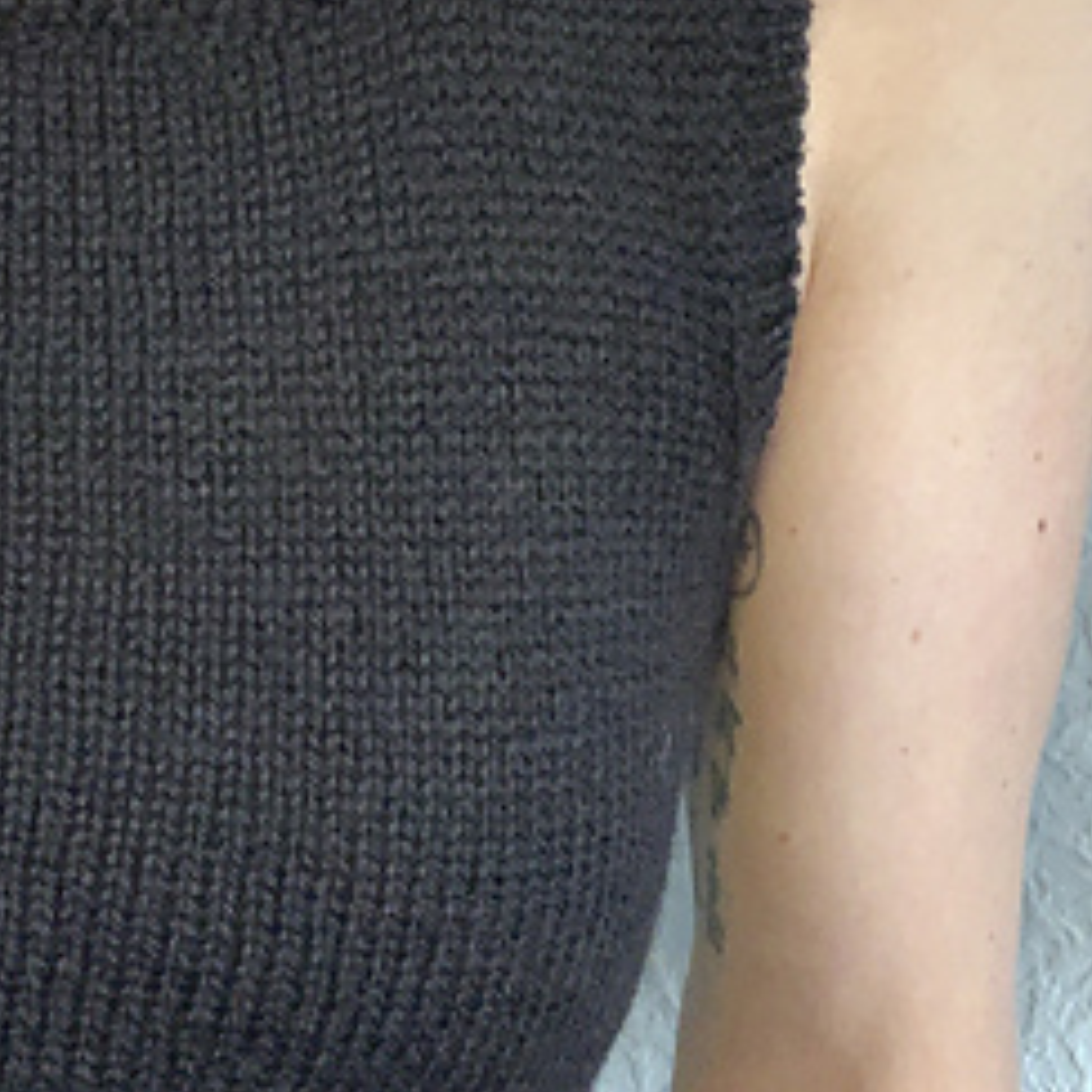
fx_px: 2641
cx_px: 336
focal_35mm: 74
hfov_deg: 23.2
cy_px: 533
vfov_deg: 23.4
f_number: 2.2
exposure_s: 1/60
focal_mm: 2.87
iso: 250
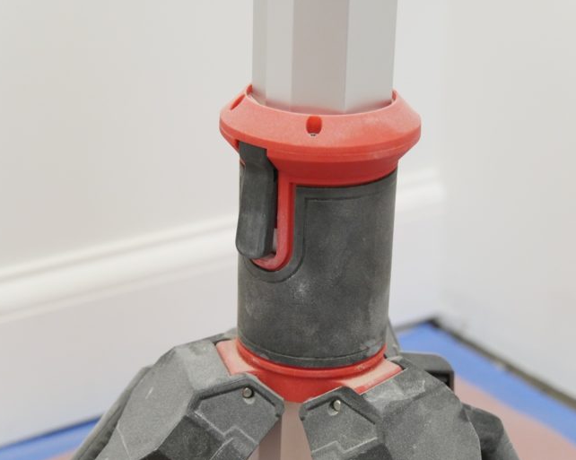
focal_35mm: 72
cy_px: 232
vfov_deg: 21.2
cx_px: 271
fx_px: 1227
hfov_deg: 26.4
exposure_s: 1/40
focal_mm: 34
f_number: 4.5
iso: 3200
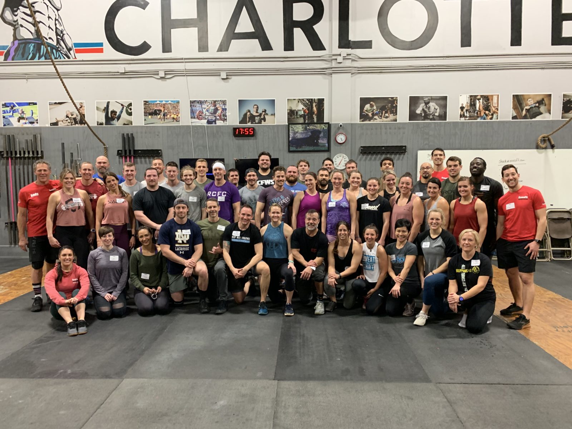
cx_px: 286
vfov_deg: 53.1
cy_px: 214
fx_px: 430
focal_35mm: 26
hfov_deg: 67.3
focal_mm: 4.25
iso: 400
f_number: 1.8
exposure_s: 1/45
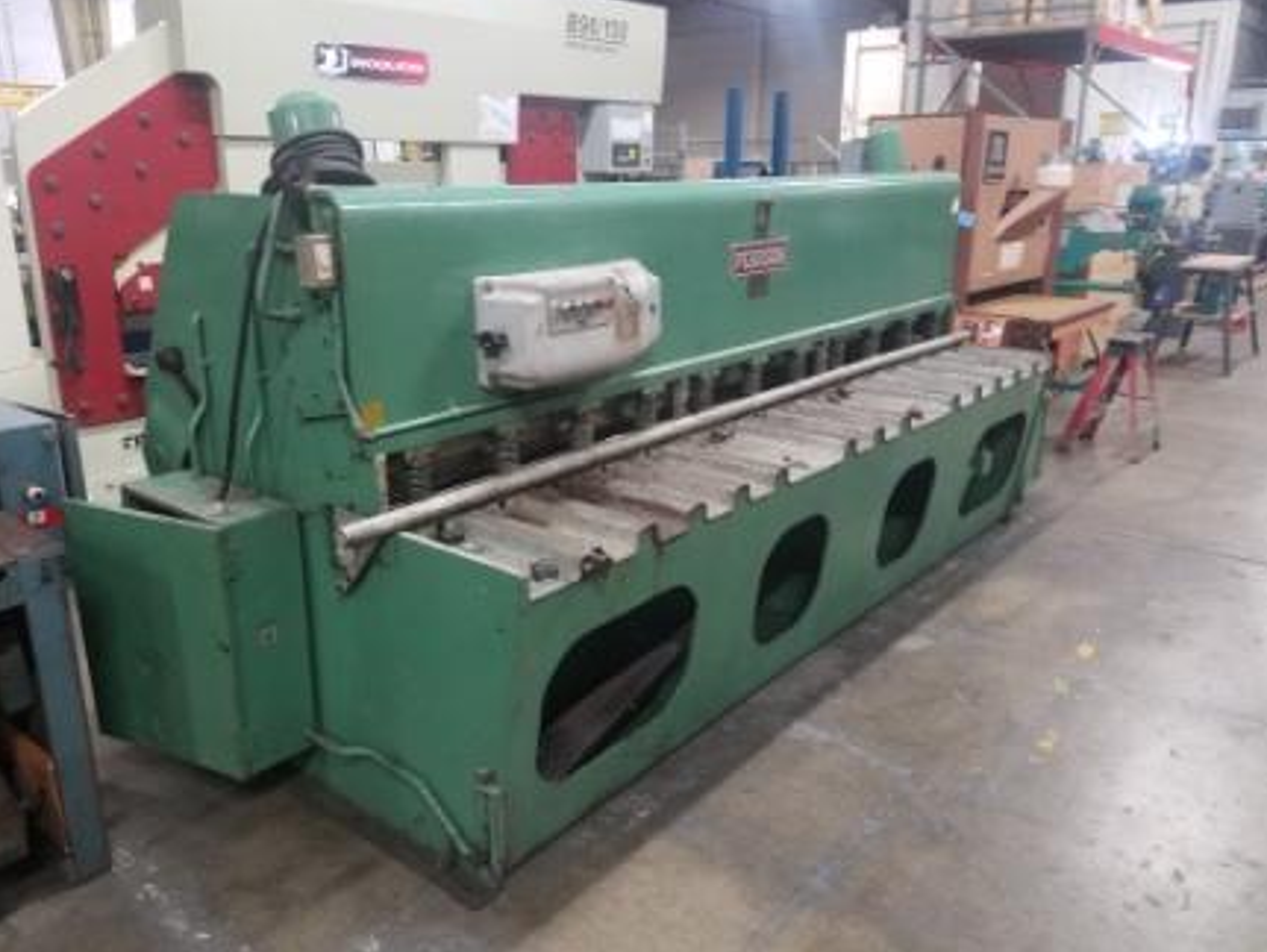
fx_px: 989
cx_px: 629
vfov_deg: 51.4
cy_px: 464
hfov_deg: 65.3
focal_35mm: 27
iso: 200
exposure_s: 1/13
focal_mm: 4.2
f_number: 1.7
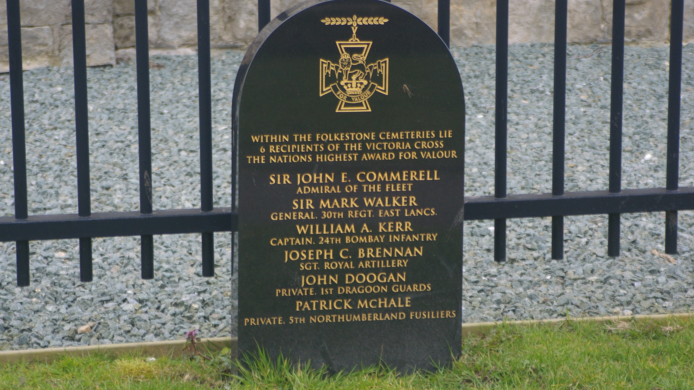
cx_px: 347
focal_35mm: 135
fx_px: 2475
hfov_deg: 16.0
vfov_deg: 9.0
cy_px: 195
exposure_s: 1/90
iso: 400
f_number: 5.6
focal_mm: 85
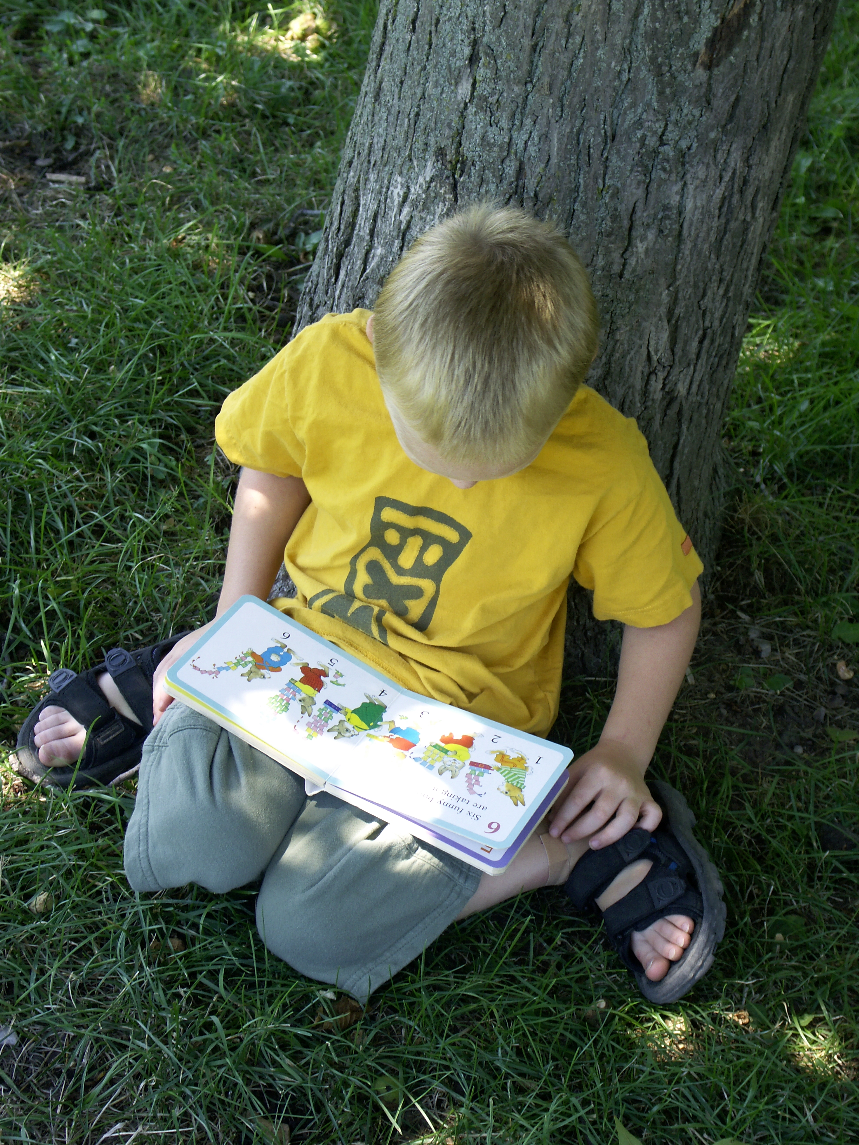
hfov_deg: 16.4
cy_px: 572
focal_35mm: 90
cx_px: 430
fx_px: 2978
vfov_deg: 21.8
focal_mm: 22.98
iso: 64
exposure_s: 1/100
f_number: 4
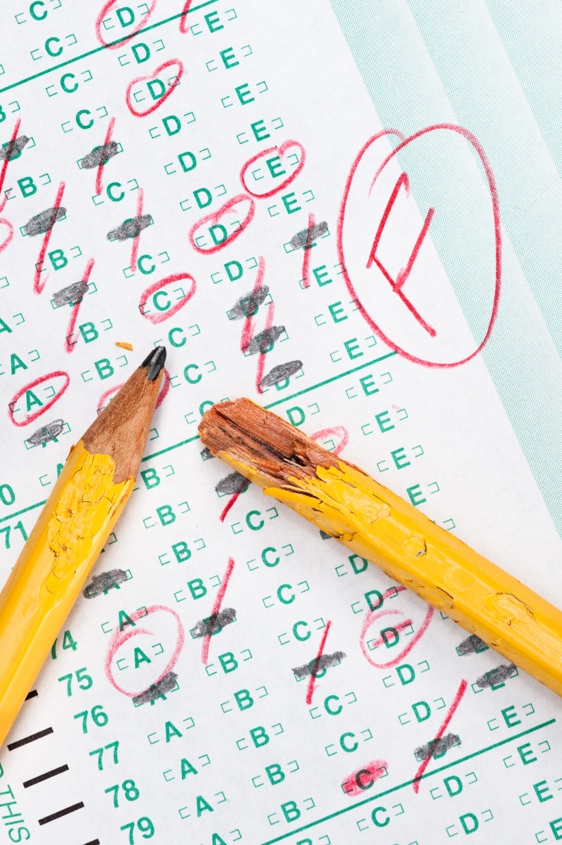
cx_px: 285
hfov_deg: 20.3
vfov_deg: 30.1
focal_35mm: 67
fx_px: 1571
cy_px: 394
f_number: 16
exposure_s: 1/100
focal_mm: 60
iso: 200
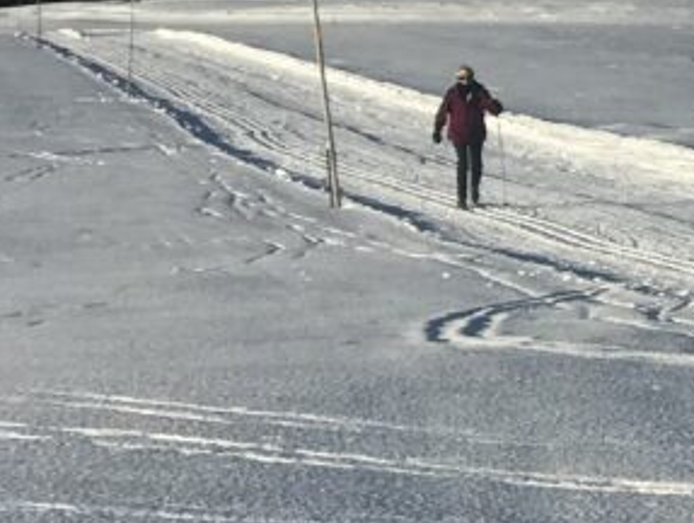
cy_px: 194
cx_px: 1516
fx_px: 5139
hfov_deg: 7.3
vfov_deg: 5.8
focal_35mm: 256
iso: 20
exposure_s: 1/1140
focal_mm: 6.6
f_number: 2.8
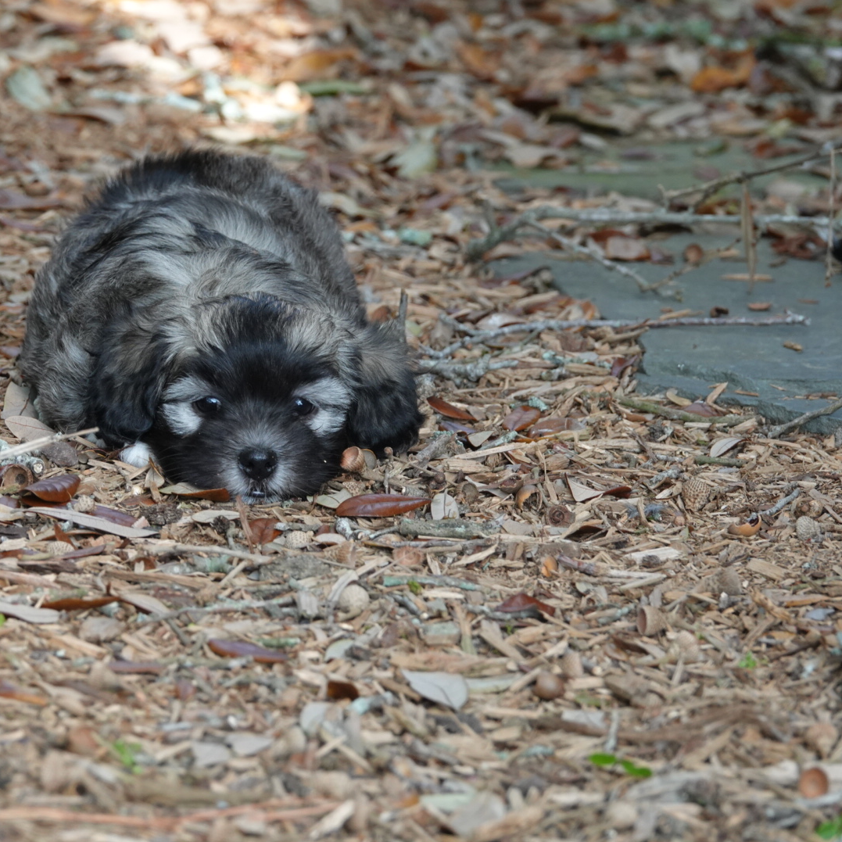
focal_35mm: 245
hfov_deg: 7.1
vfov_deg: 7.1
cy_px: 421
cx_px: 260
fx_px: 6742
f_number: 4
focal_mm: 70.27
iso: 500
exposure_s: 1/250
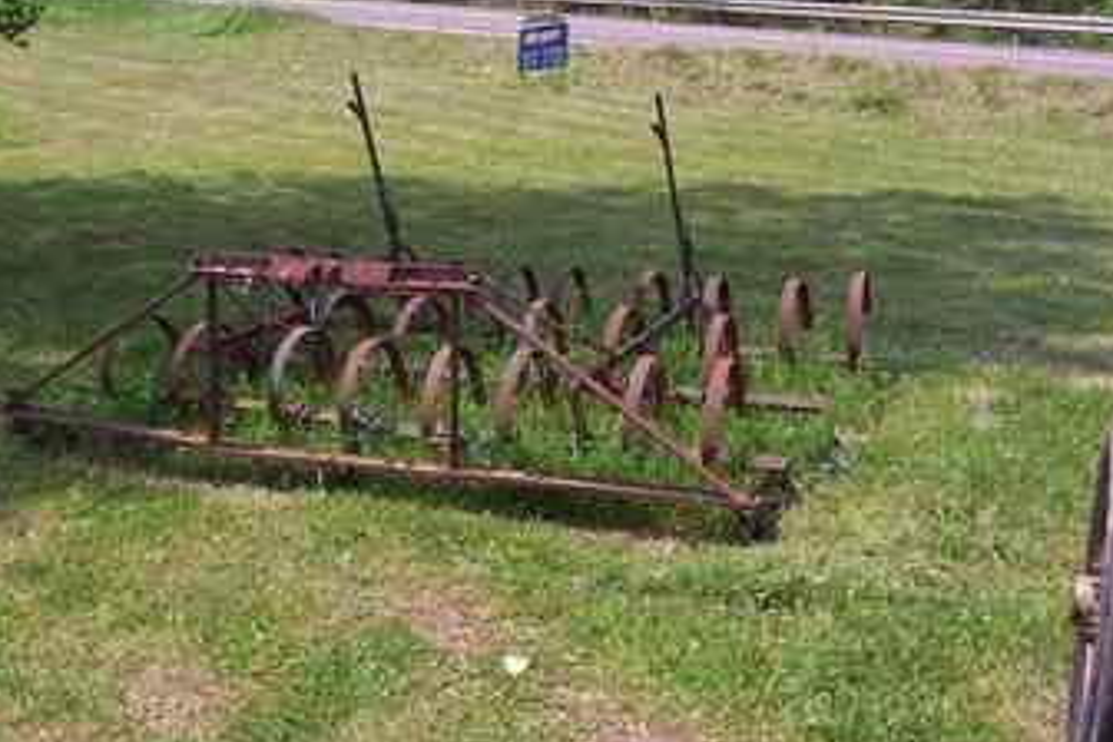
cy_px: 354
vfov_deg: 27.5
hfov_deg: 40.3
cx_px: 556
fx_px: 1515
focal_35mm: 49
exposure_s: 1/350
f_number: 5.6
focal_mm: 7
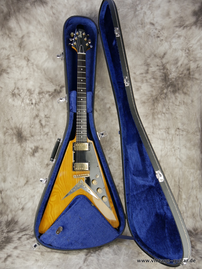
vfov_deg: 63.4
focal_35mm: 28
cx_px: 101
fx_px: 218
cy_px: 134
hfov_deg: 49.7
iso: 800
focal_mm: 14
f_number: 4.5
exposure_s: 1/200
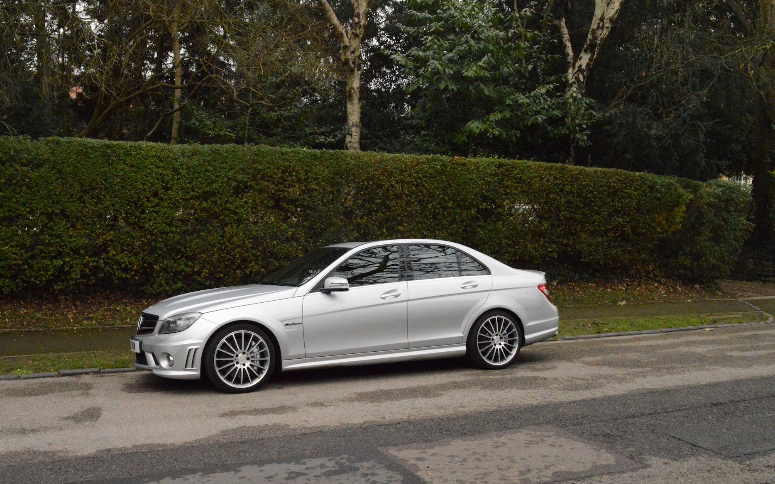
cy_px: 268
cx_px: 366
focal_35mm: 36
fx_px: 760
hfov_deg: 54.0
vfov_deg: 35.3
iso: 6400
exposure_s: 1/500
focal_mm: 22
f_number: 11
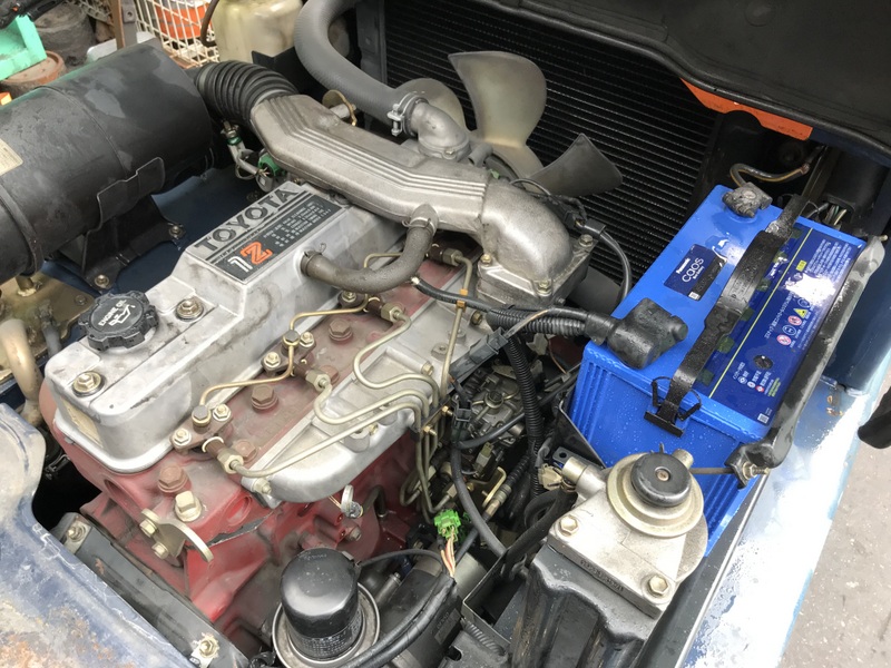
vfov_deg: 49.7
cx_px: 446
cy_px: 334
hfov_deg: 63.4
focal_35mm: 28
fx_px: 721
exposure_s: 1/120
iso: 40
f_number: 1.8
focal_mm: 3.99
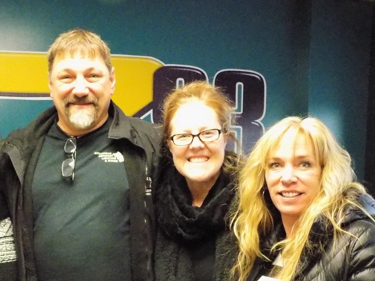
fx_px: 553
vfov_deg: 27.9
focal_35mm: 51
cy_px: 228
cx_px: 109
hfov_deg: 36.9
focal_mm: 5.3
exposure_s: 1/25
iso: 1600
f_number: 3.3
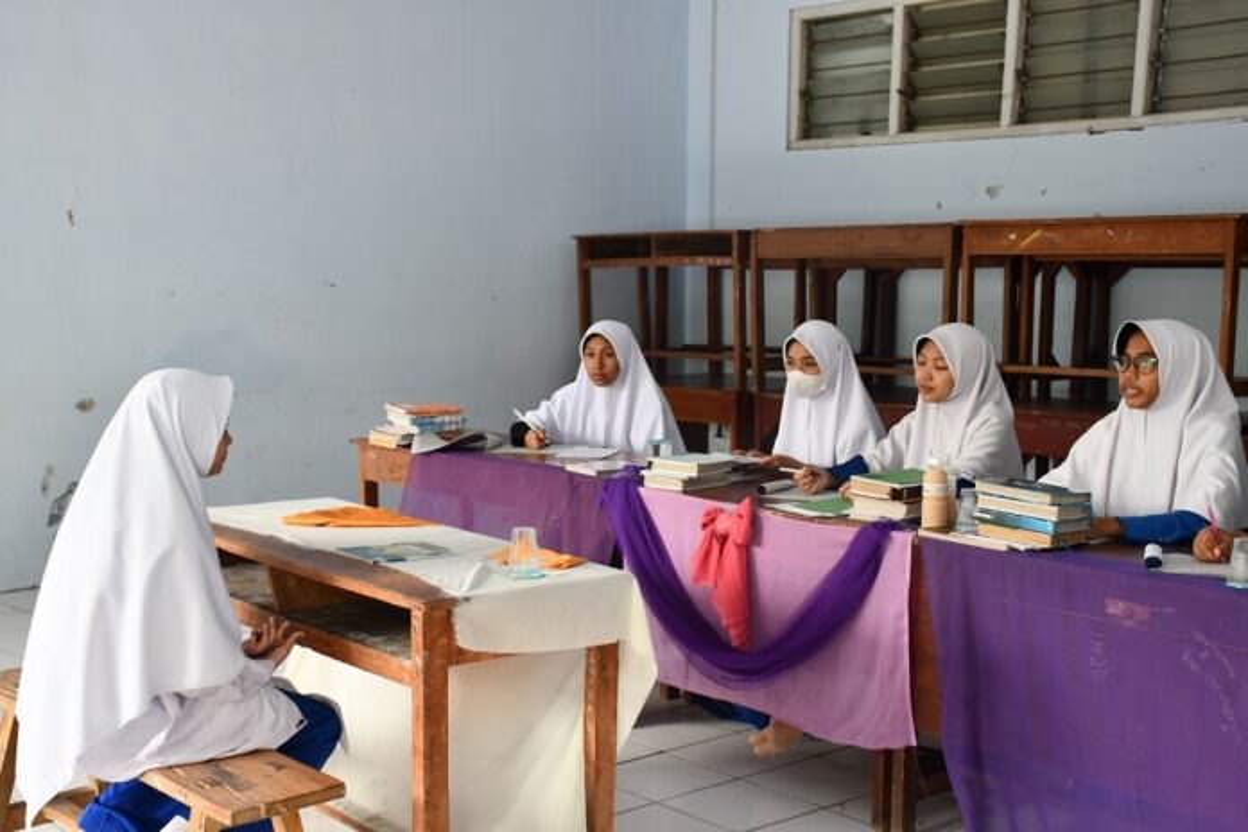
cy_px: 416
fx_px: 1664
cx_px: 624
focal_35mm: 48
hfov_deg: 41.1
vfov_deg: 28.1
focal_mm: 32
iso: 320
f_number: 5.6
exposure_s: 1/25
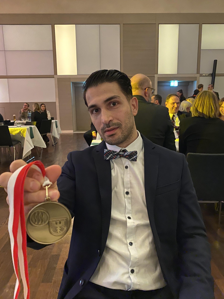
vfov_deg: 67.3
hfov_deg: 53.1
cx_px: 112
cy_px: 150
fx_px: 224
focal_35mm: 26
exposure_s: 1/24
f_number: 1.8
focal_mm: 4.25
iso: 1000
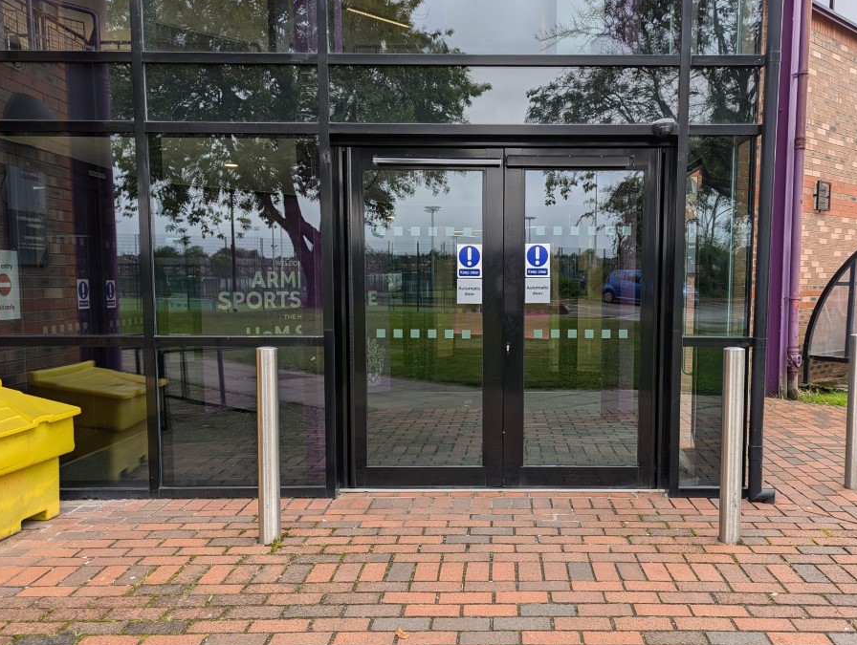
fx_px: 794
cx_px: 505
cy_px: 361
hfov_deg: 56.4
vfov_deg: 44.2
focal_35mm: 32
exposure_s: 1/114
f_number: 1.85
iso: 38
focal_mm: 6.81
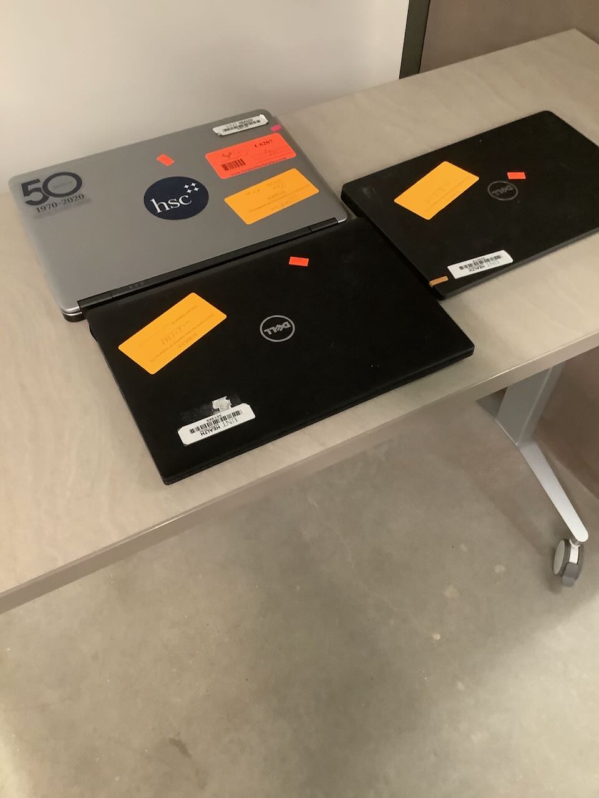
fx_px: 715
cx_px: 300
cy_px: 399
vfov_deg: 58.4
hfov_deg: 45.4
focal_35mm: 31
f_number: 2.4
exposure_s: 1/33
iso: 400
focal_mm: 3.3
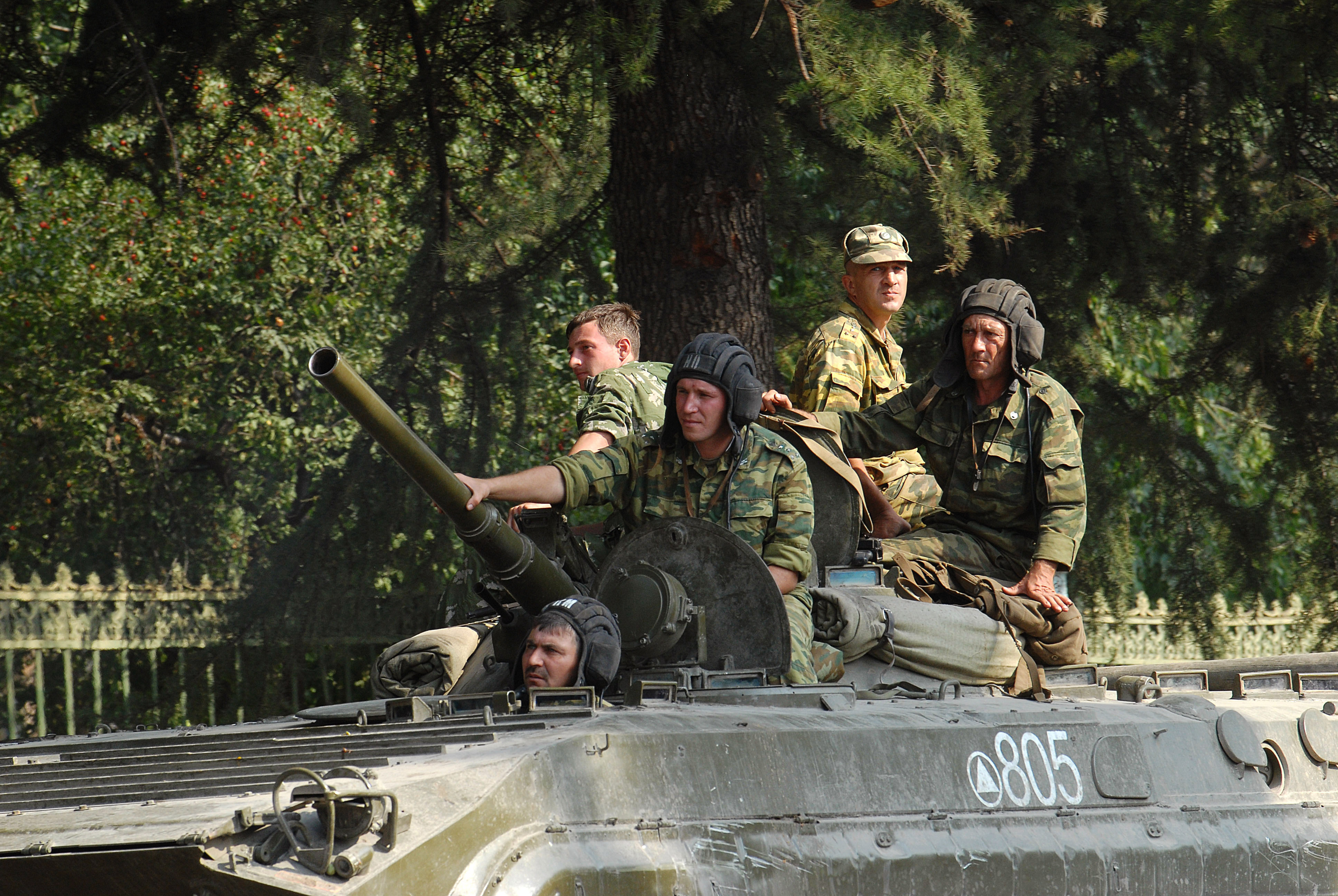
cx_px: 669
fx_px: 11163
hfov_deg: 6.9
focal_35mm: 300
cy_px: 448
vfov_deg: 4.6
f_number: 5.6
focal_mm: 200
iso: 250
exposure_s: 1/250
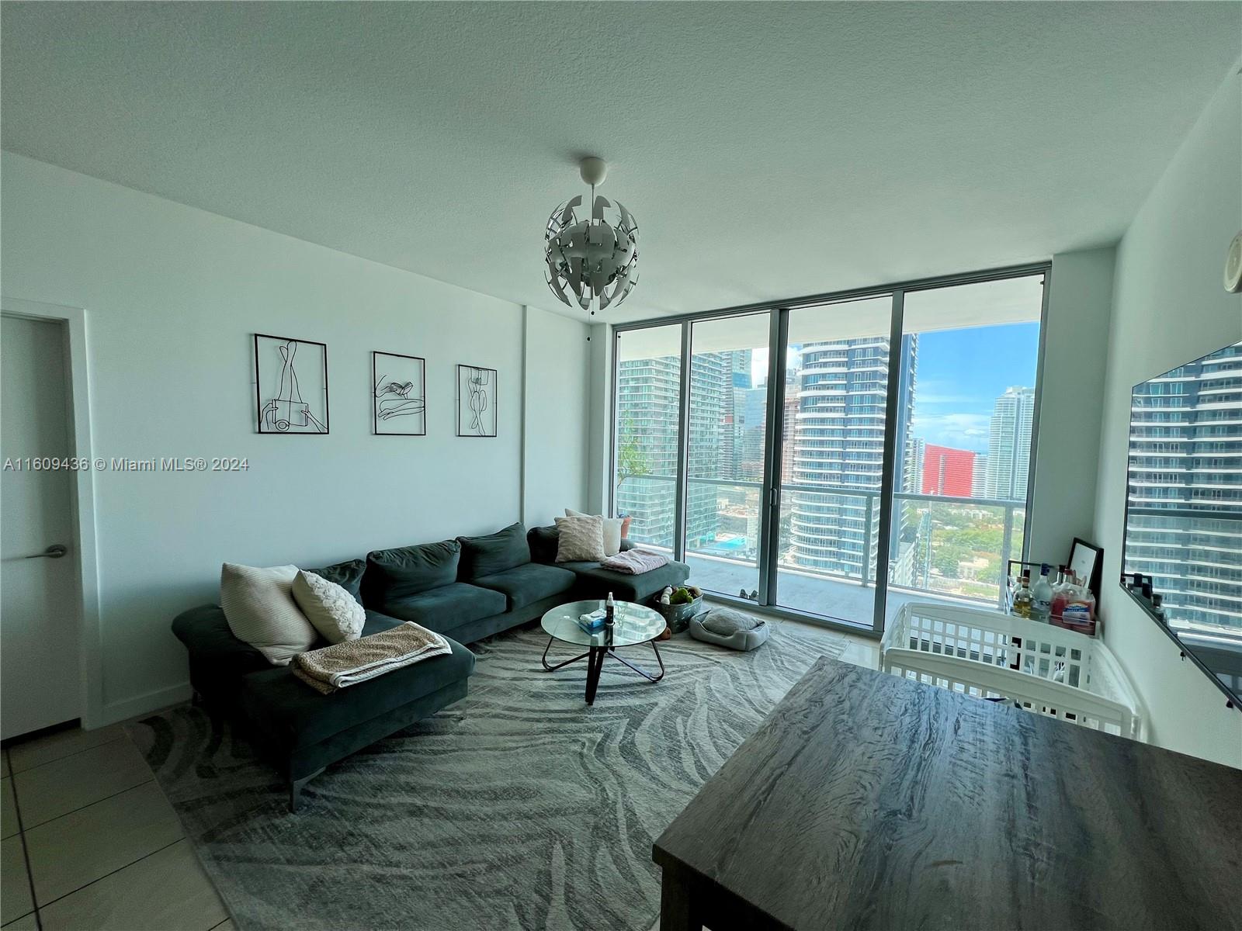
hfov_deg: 106.2
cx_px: 621
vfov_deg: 89.9
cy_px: 466
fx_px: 466
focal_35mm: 13
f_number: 1.8
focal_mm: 1.57
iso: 32
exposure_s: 1/274
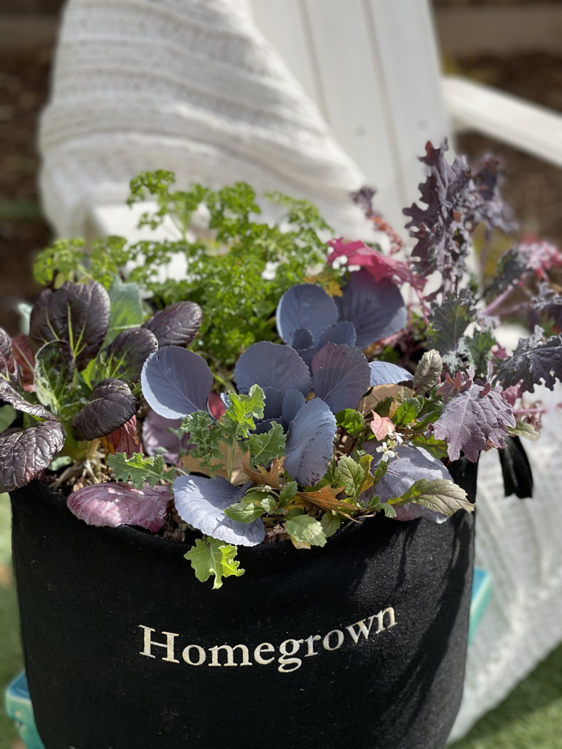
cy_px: 374
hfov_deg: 22.9
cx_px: 281
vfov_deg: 30.3
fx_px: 1385
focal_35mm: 64
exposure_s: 1/501
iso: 20
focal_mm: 7.5
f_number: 2.2
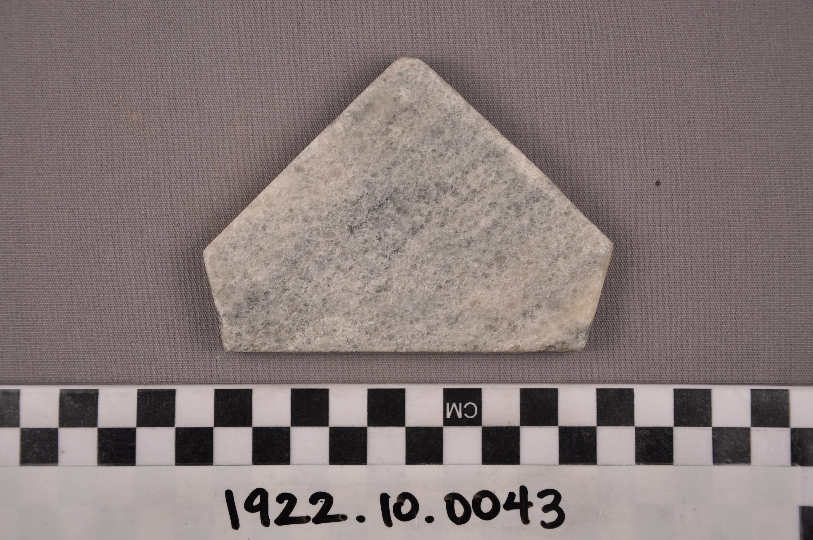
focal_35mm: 63
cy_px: 270
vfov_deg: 21.5
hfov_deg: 31.9
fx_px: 1421
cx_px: 406
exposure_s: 1/50
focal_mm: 42
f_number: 4.8
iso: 100
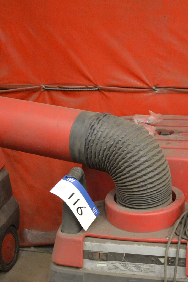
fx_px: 533
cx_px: 138
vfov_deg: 28.8
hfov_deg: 19.9
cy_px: 236
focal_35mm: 68
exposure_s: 1/60
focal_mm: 24
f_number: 4
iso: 2800
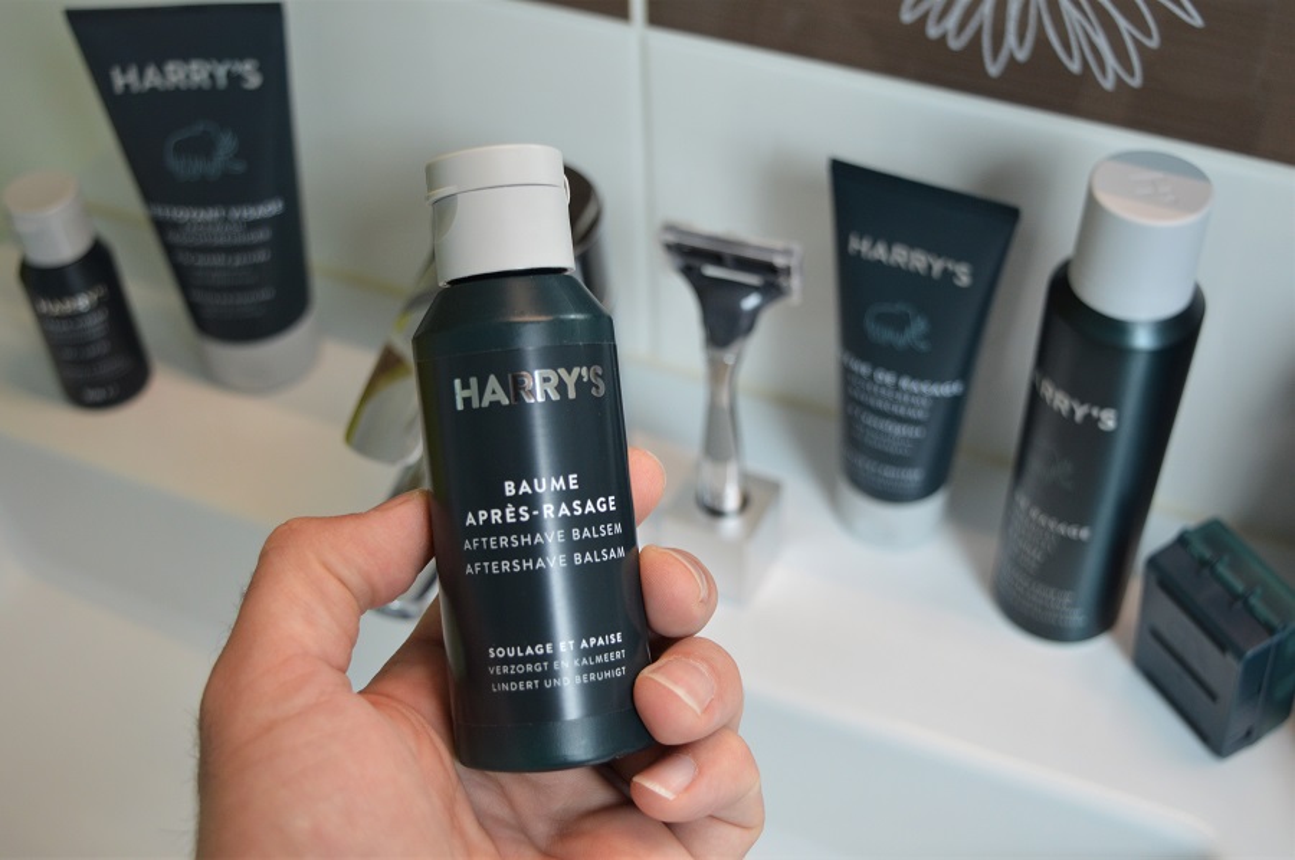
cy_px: 430
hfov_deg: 43.6
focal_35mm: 45
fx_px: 1617
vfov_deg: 29.8
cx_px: 648
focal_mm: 30
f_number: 4.2
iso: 400
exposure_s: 1/50
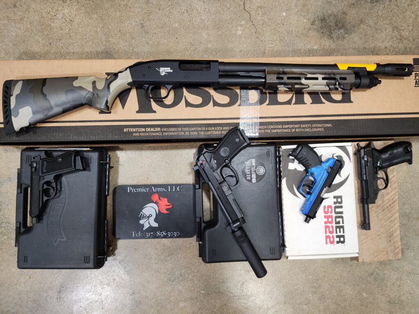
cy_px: 157
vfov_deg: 58.9
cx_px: 210
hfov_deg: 73.9
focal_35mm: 23
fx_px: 278
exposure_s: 1/120
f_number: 1.8
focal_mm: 6.4
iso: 640
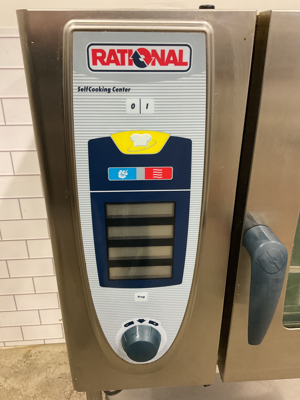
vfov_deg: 61.7
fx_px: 335
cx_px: 150
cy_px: 200
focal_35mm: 29
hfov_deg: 48.2
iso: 200
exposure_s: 1/50
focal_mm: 3
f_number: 1.8
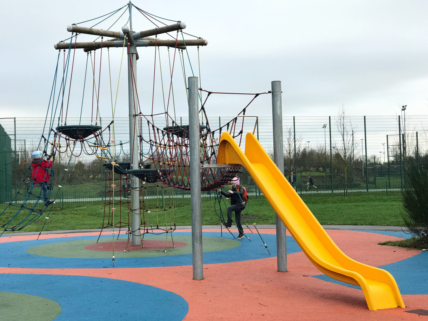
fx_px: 705
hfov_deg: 33.8
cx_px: 214
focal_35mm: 57
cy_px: 160
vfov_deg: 25.7
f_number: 2.8
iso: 20
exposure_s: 1/100
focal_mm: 6.6
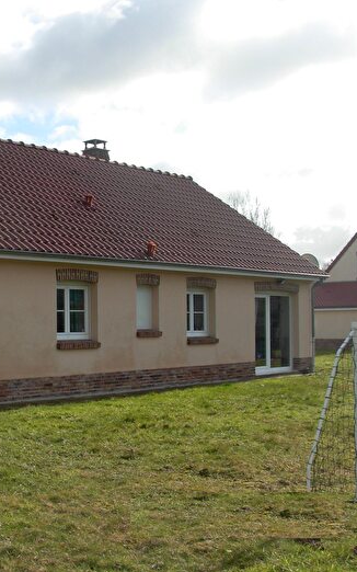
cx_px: 33
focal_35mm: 54
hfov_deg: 23.3
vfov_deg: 37.5
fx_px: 841
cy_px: 287
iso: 79
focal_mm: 6.3
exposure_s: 1/373
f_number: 4.9
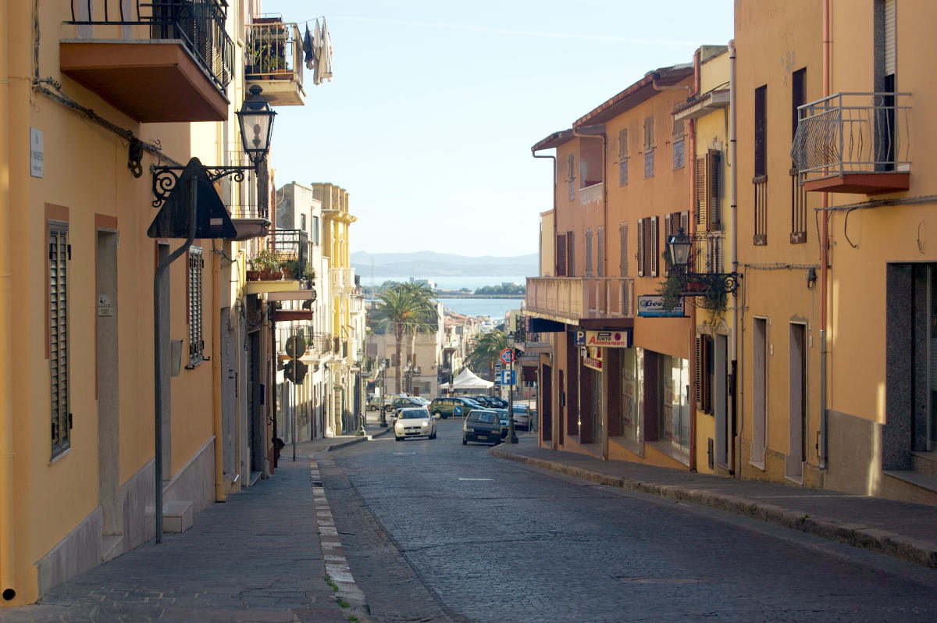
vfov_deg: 16.5
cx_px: 468
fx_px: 2145
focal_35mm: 82
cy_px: 312
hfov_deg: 24.6
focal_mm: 55
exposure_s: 1/500
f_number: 5.6
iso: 200
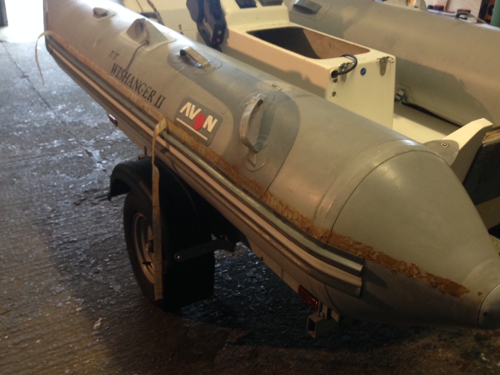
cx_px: 272
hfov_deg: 46.7
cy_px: 155
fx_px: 578
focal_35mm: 40
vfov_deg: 35.9
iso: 100
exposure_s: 1/20
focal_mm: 4.12
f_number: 2.4
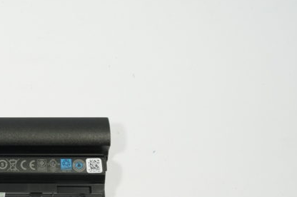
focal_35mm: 92
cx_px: -54
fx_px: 760
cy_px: 124
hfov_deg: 20.7
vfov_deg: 14.8
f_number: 4.5
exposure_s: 1/160
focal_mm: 25
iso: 1000
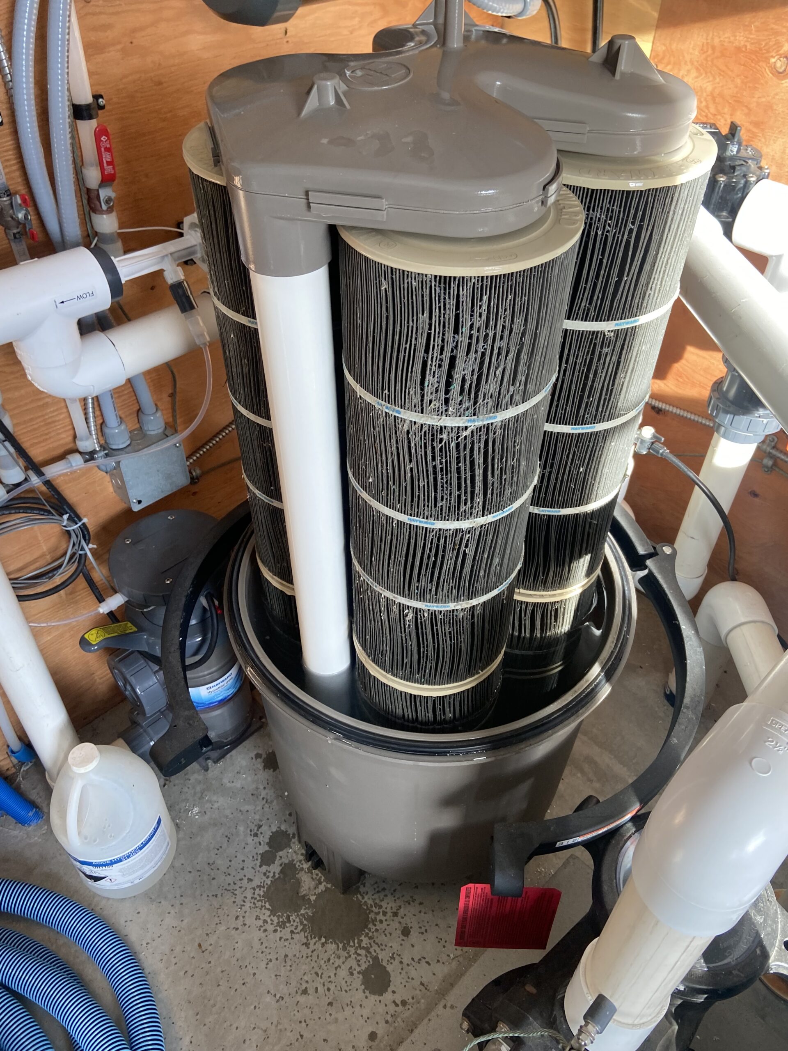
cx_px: 394
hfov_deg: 53.1
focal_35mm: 26
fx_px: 789
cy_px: 526
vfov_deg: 67.3
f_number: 1.8
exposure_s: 1/122
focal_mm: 4.25
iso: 100
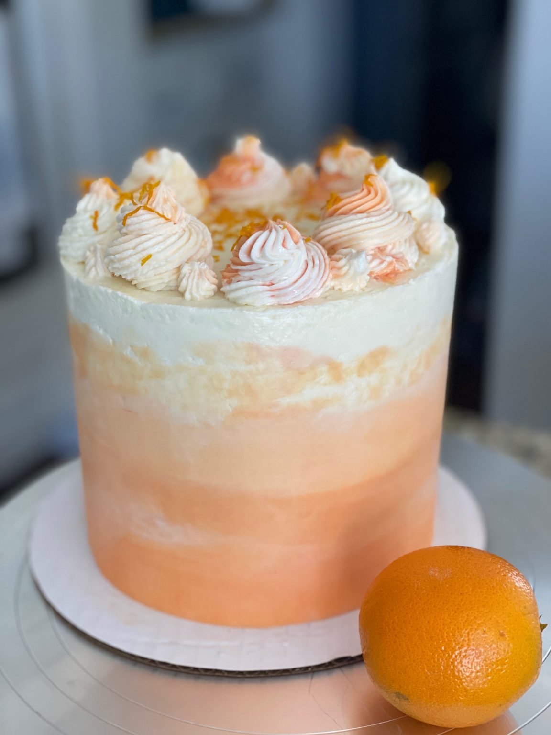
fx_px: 1104
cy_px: 368
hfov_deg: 28.0
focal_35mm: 52
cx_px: 276
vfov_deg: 36.8
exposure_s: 1/122
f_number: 2
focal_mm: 6
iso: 125
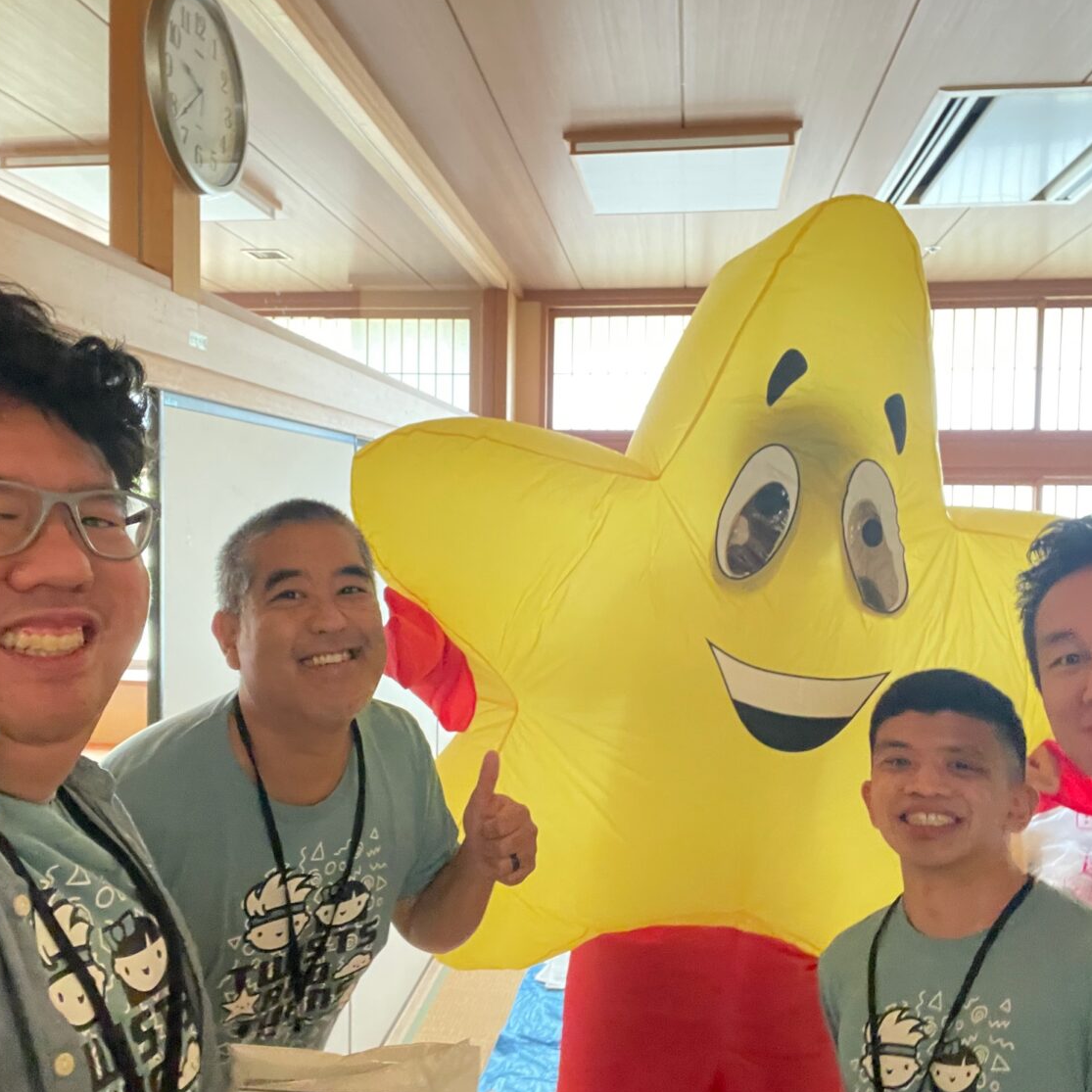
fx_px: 999
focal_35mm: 28
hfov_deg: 57.3
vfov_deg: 57.3
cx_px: 538
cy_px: 539
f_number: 2.2
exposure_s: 1/30
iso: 640
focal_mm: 2.71
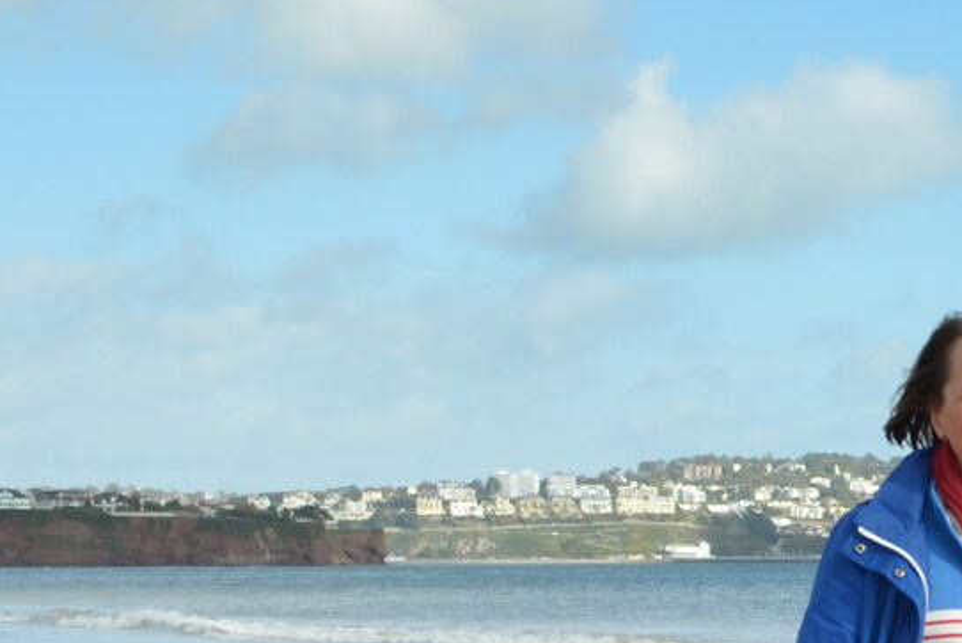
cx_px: 1432
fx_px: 2834
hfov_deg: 17.4
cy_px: 641
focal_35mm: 106
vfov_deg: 12.8
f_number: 16
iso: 200
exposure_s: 1/125
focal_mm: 20
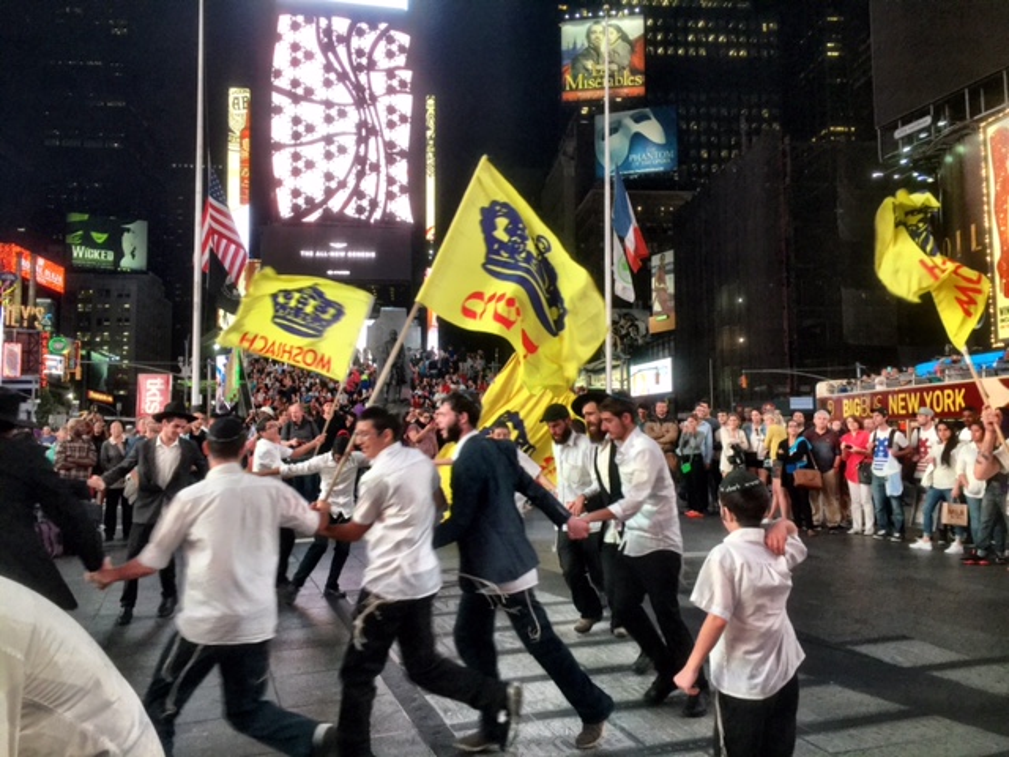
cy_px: 378
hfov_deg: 61.7
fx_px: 845
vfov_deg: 48.2
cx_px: 504
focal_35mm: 29
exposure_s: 1/30
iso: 32
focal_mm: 4.15
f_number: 2.2
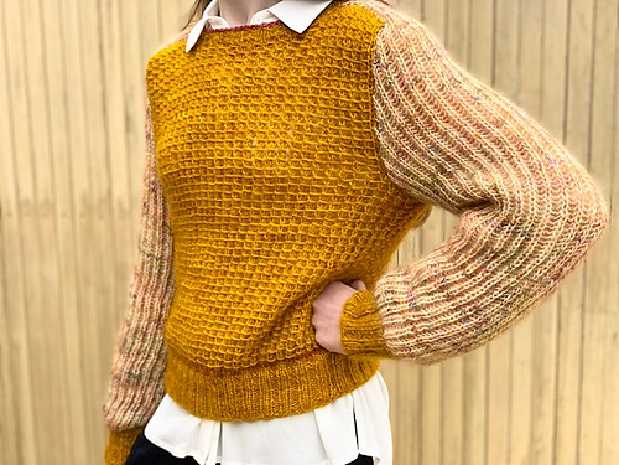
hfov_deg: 36.8
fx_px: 930
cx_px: 310
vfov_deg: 28.0
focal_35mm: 52
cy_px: 232
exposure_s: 1/122
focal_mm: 6
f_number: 2.4
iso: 125
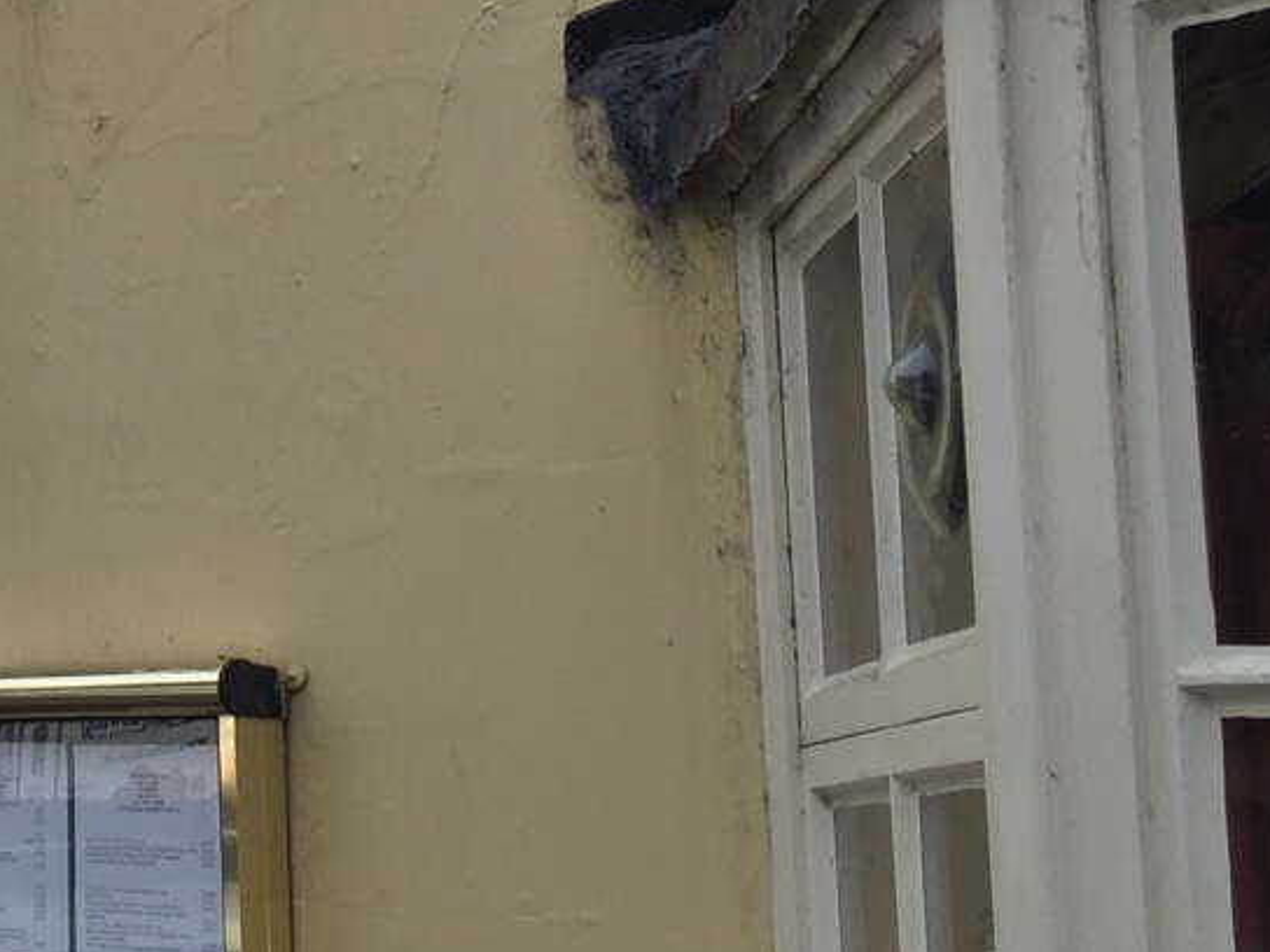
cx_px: -493
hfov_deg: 20.1
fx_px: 3192
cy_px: 226
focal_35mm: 87
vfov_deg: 16.9
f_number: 2.2
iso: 32
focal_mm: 4.15
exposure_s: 1/1319
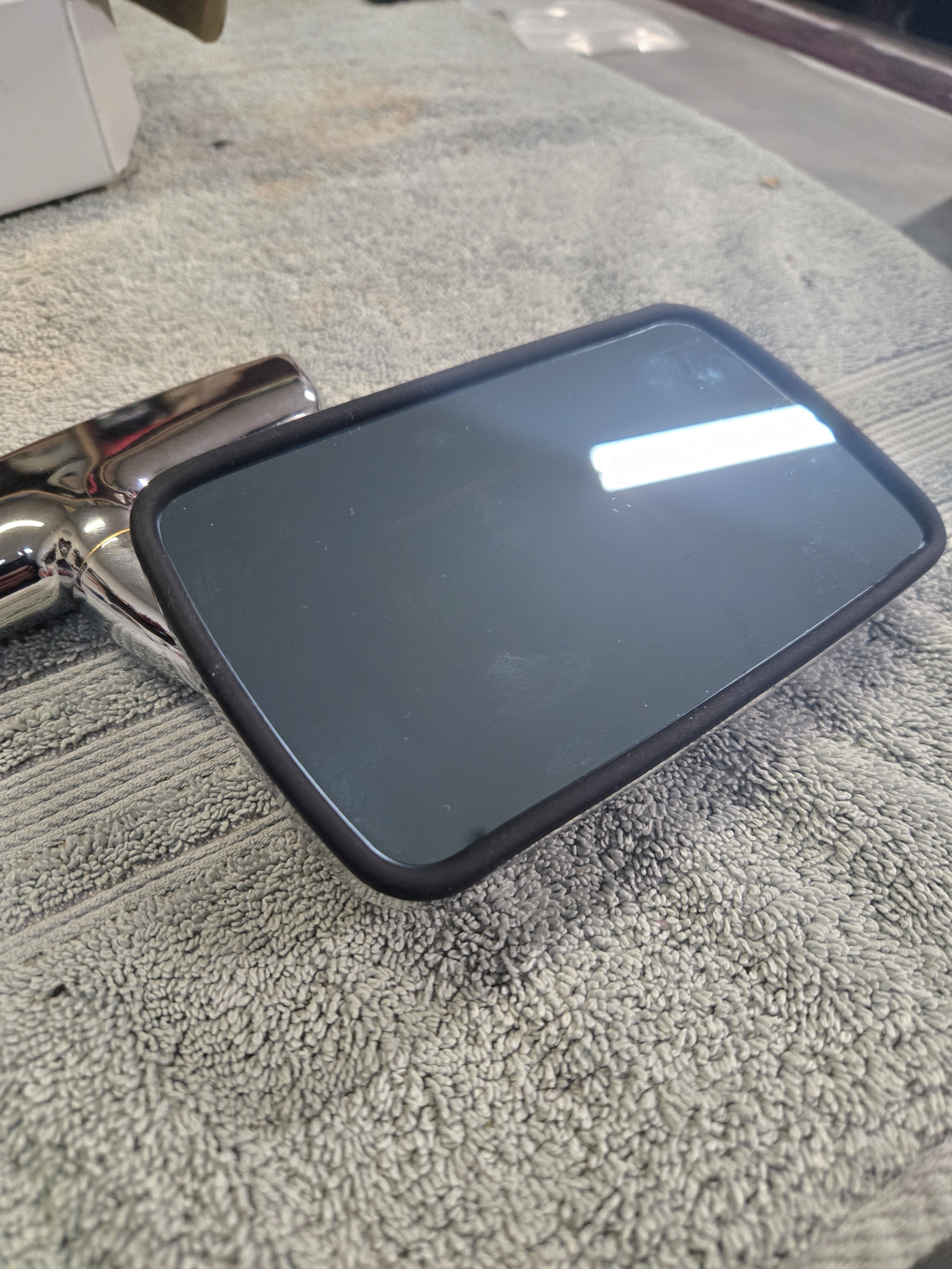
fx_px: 843
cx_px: 476
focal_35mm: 23
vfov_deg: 73.9
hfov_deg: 58.9
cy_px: 634
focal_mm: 5.4
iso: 640
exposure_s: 1/120
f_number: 1.8
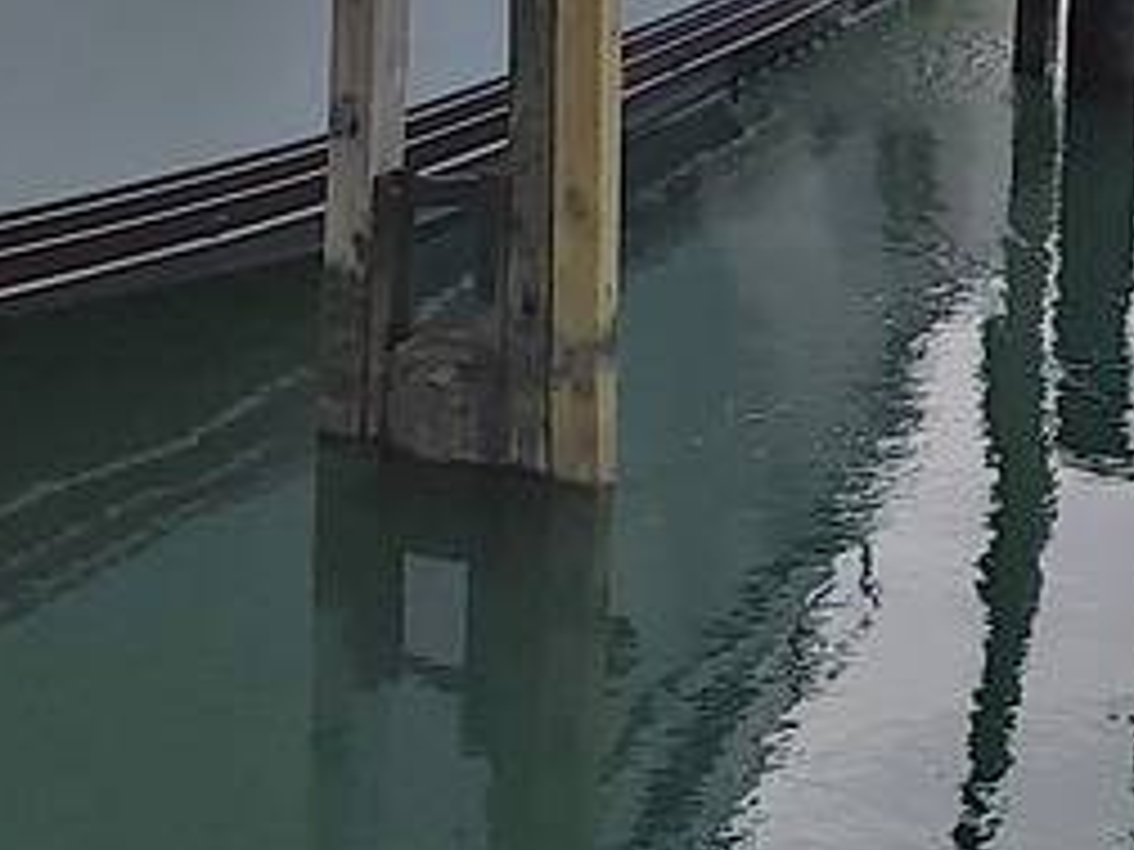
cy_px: -369
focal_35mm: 103
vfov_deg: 13.6
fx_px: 3374
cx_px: -108
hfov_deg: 18.4
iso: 50
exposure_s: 1/7143
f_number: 1.8
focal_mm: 4.36
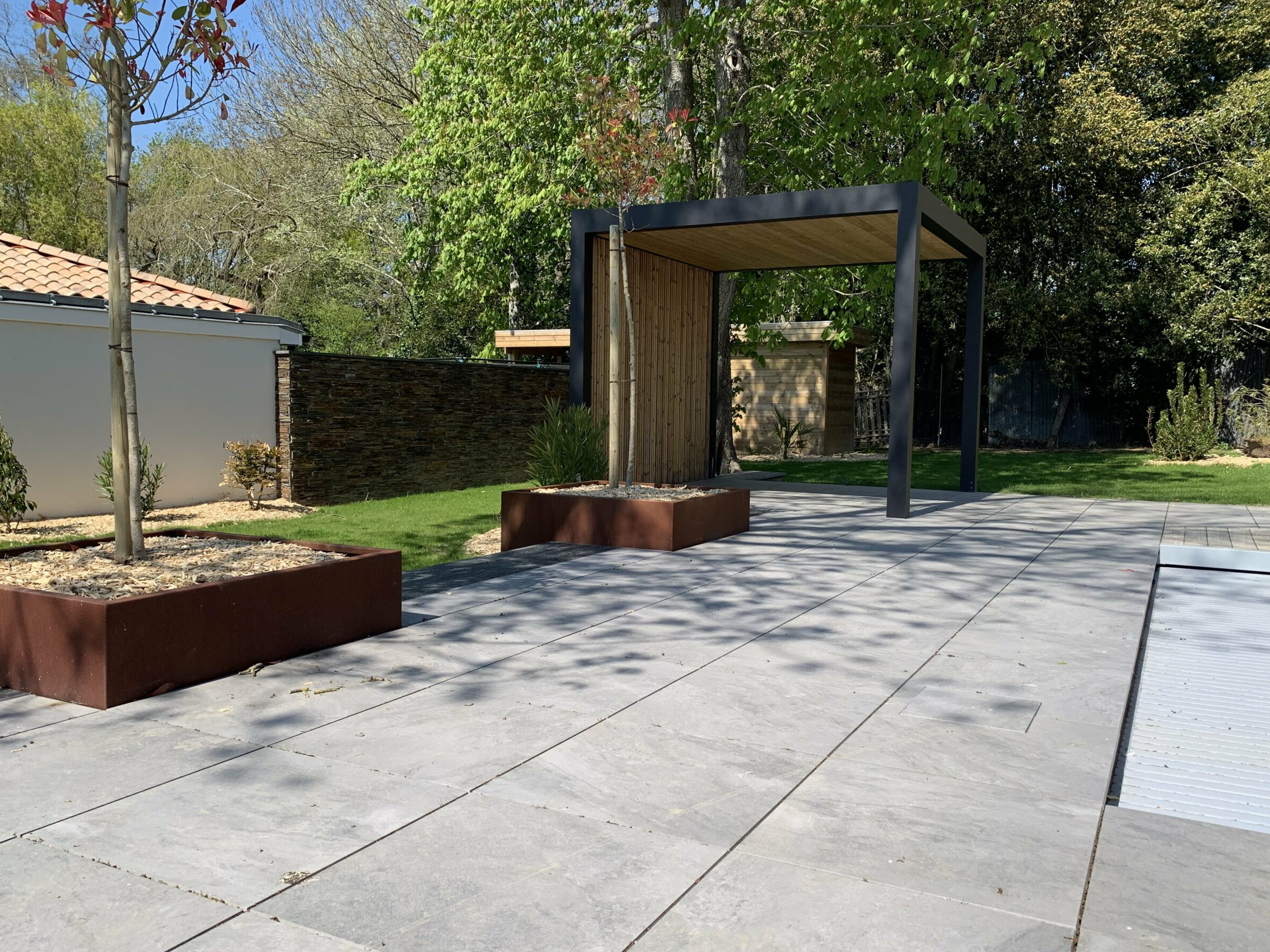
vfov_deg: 49.7
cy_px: 483
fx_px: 1027
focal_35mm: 28
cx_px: 639
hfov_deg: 63.4
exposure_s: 1/1513
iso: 25
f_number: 1.8
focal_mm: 4.25
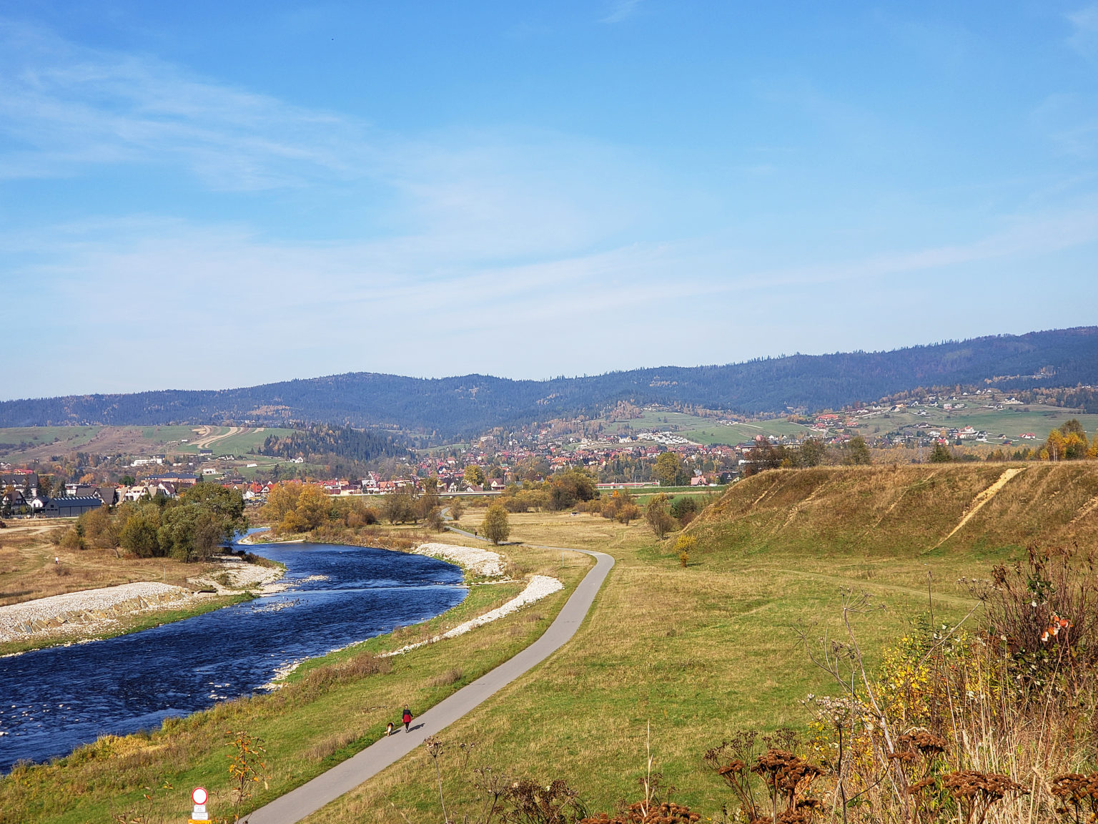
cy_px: 412
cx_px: 549
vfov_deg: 28.0
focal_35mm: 52
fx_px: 1649
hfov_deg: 36.8
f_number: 2.4
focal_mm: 6
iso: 32
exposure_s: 1/677
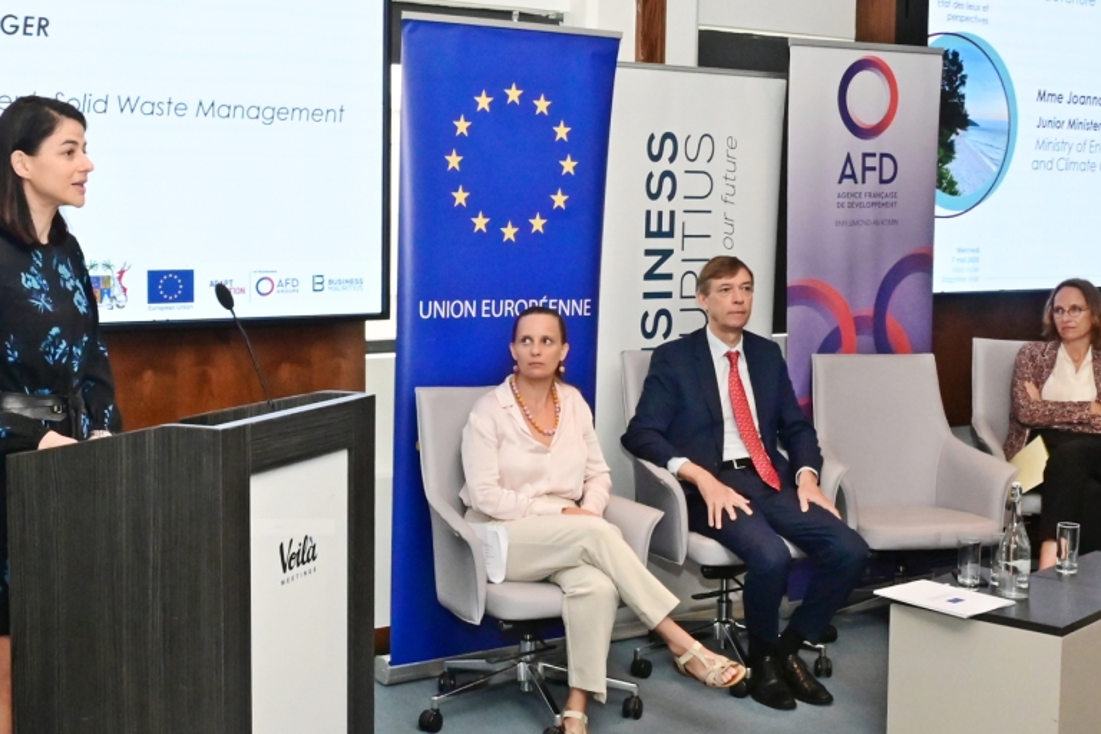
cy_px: 402
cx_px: 437
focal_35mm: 48
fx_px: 1468
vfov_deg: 28.1
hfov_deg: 40.9
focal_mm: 24
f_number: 14
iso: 6400
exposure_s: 1/160
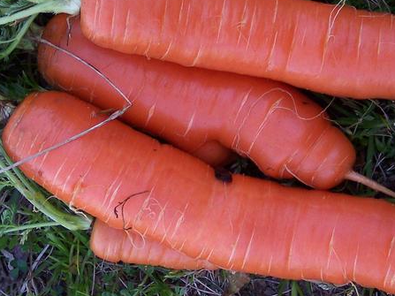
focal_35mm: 85
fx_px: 970
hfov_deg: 23.0
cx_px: 155
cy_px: 106
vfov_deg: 17.3
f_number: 2.8
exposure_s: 1/250
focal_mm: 8
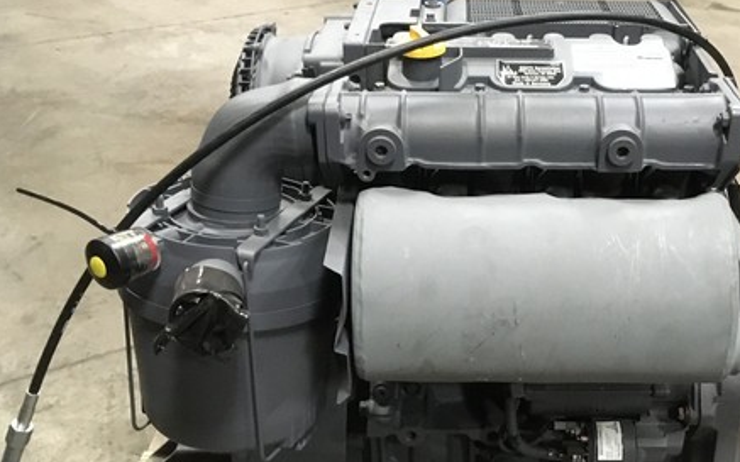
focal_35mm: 45
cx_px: 481
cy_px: 261
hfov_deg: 43.9
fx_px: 907
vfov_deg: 28.6
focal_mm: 4.15
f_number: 2.2
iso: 400
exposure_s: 1/15
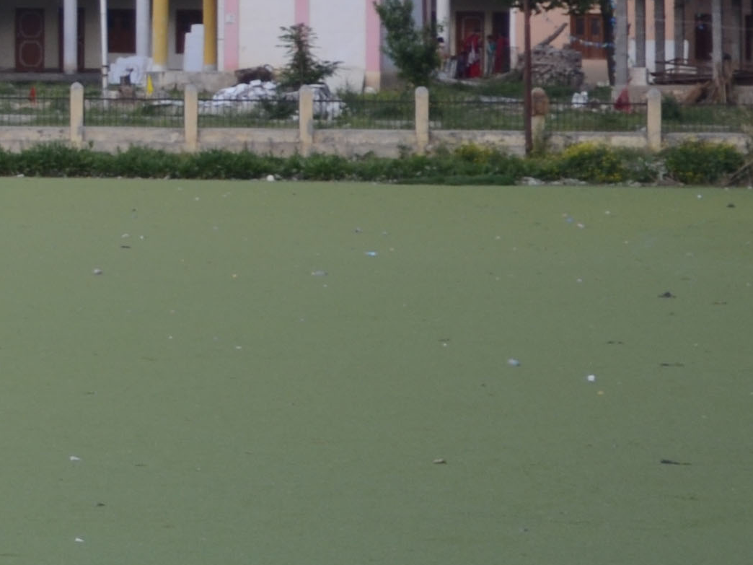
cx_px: -820
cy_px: -157
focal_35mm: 350
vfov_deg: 4.2
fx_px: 7616
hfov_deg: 5.5
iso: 100
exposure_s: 1/125
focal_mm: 55
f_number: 5.6
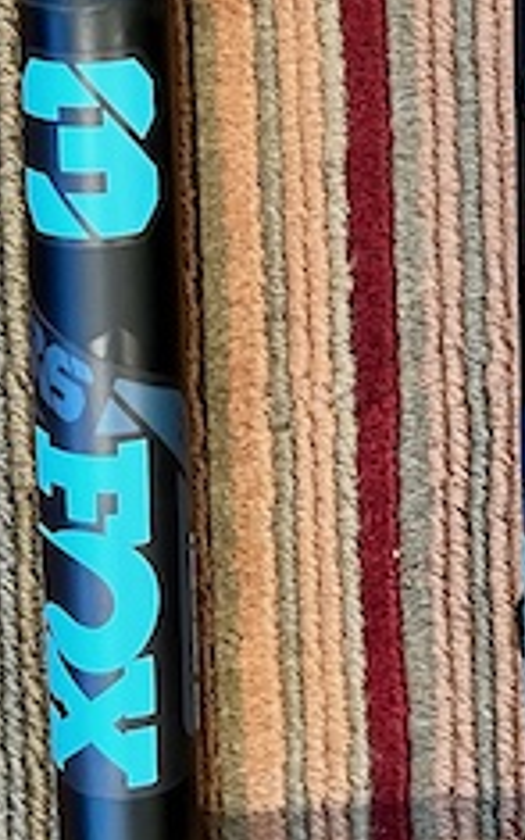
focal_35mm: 94
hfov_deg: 13.9
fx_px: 2151
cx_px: 264
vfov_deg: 19.8
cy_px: -325
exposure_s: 1/60
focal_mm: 5.7
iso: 500
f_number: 1.5
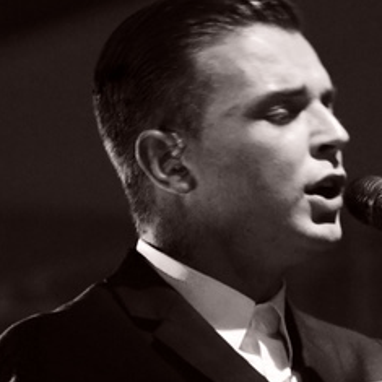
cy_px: 372
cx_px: 286
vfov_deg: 3.8
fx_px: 5699
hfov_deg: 3.8
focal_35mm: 456
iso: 3200
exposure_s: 1/20
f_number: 3.2
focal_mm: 105
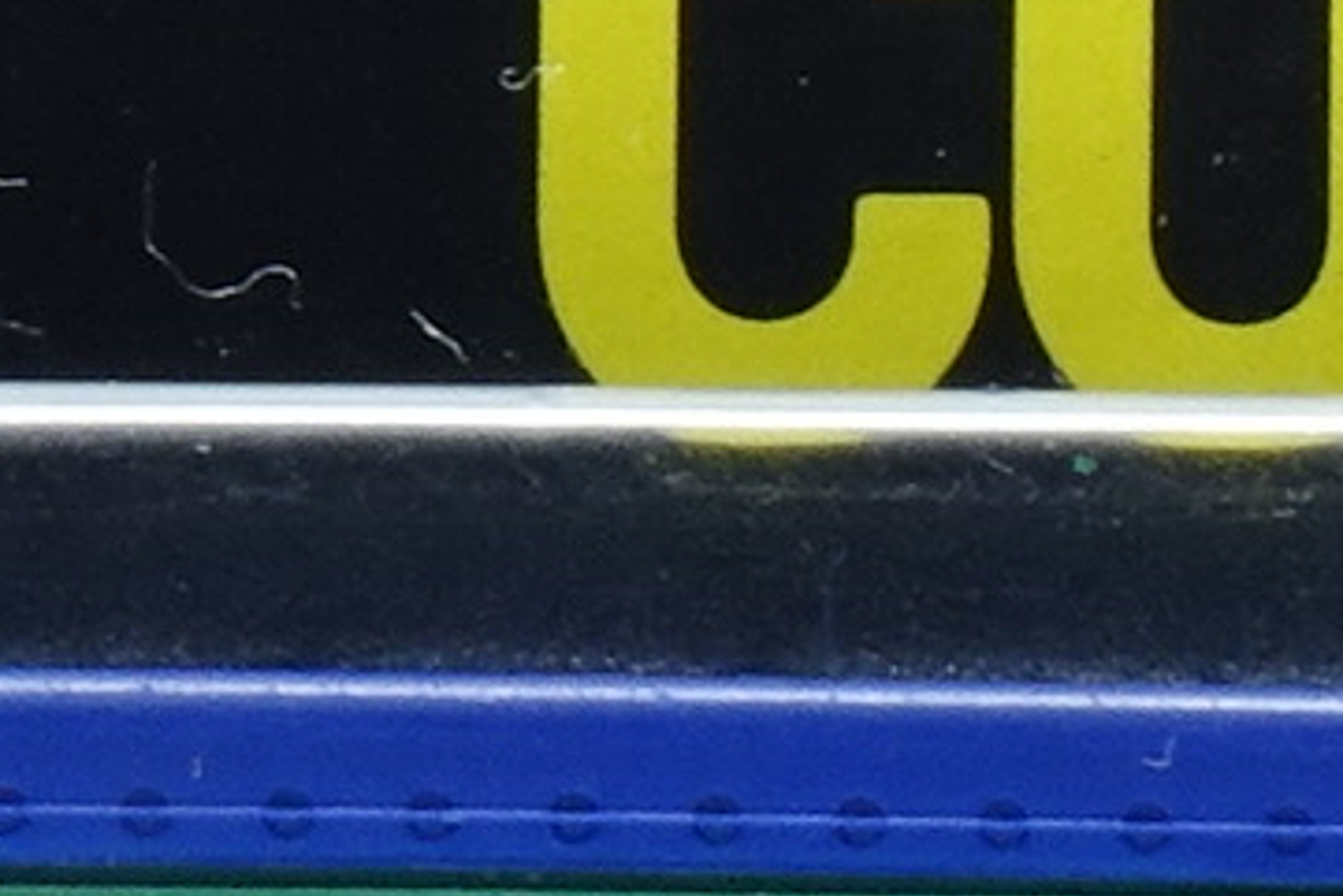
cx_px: 2541
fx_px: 20936
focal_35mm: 561
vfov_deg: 2.4
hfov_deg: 3.6
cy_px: 1372
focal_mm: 27.24
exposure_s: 1.3
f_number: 14
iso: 400
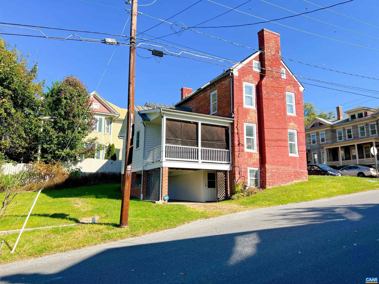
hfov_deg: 67.3
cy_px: 142
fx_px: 285
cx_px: 190
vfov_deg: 53.1
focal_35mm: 26
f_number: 1.5
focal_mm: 5.7
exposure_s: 1/2571
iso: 50
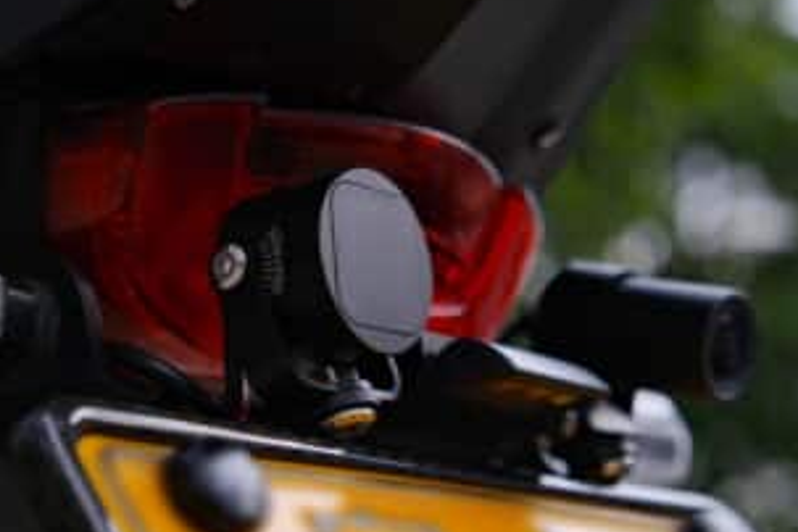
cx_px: 292
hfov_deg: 22.3
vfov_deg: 15.0
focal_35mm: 91
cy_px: 225
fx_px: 2017
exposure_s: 1/320
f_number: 5
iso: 320
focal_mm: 46.3
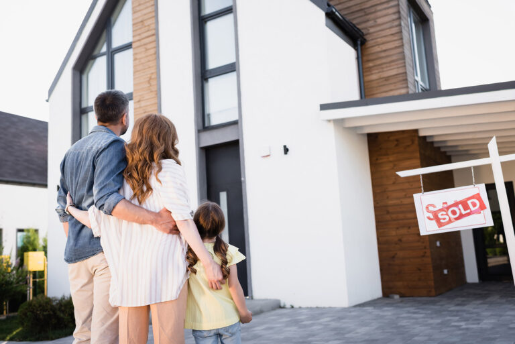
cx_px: 258
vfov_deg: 37.9
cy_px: 172
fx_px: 501
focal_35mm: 35
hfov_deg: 54.4
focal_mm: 35
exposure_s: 1/500
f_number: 3.5
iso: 160
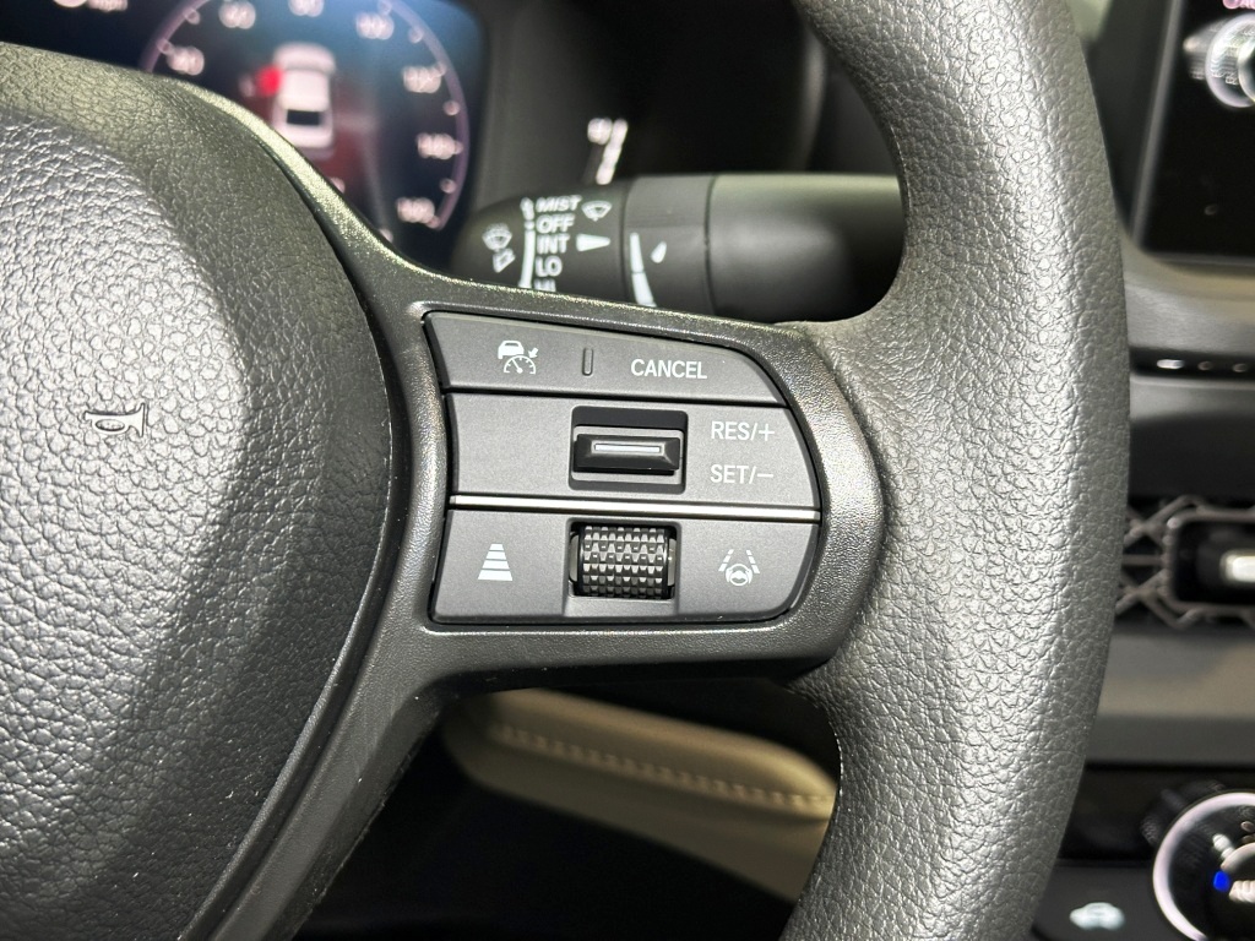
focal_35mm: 48
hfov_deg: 39.7
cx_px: 628
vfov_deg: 30.3
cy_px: 470
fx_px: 1740
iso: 320
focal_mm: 6.86
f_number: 1.78
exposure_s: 1/40
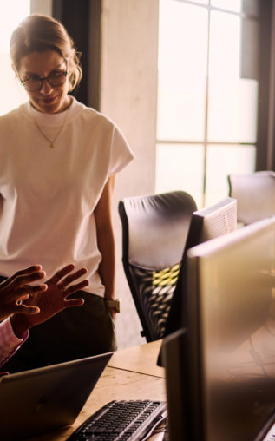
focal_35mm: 77
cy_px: 220
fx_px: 924
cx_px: 46
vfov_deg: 26.8
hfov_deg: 16.8
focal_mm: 50
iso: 140
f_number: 2.2
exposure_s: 1/250
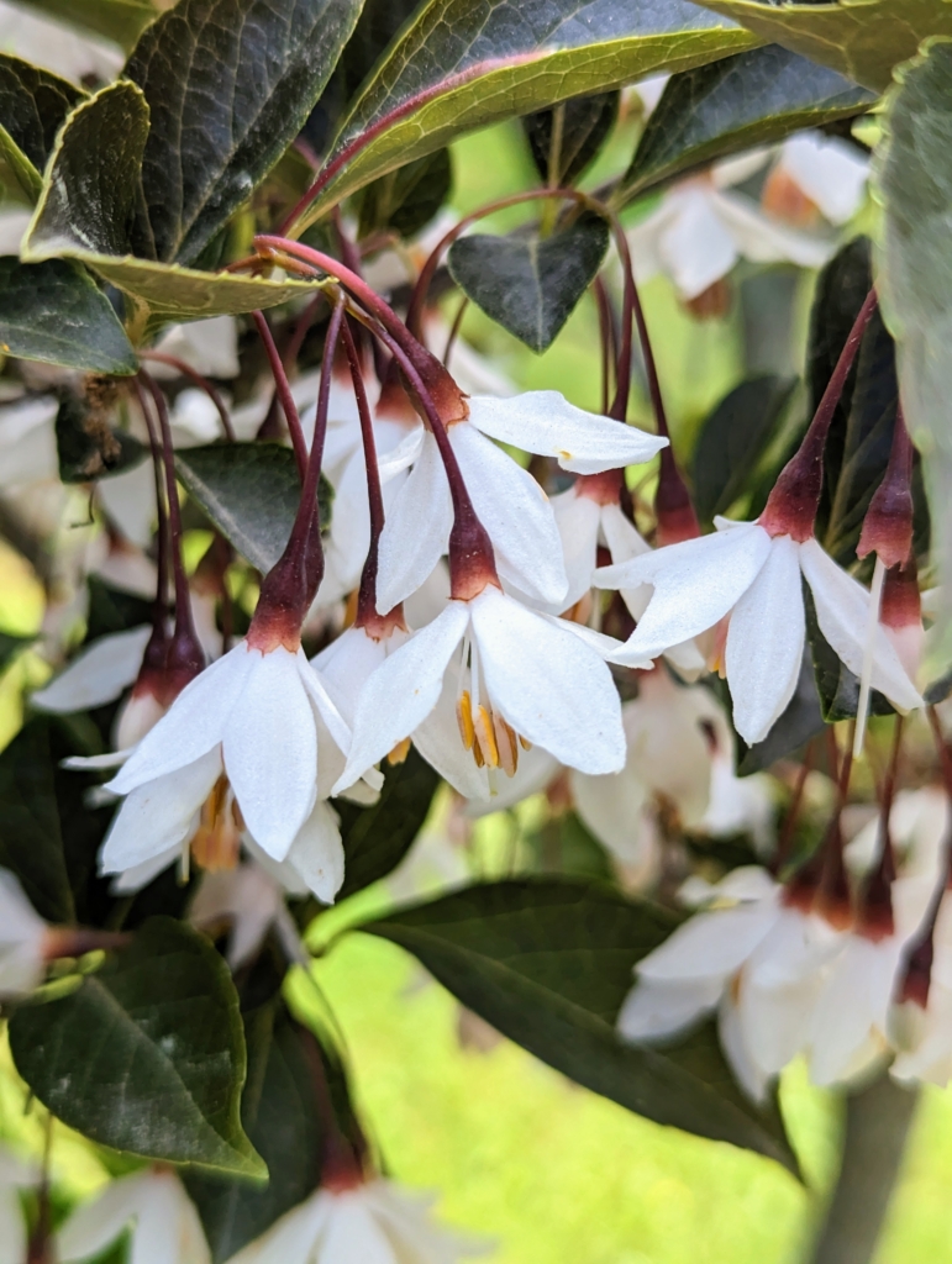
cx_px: 476
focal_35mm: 48
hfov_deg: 30.3
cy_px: 632
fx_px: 1756
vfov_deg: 39.6
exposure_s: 1/240
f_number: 1.85
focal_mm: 6.81
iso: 73
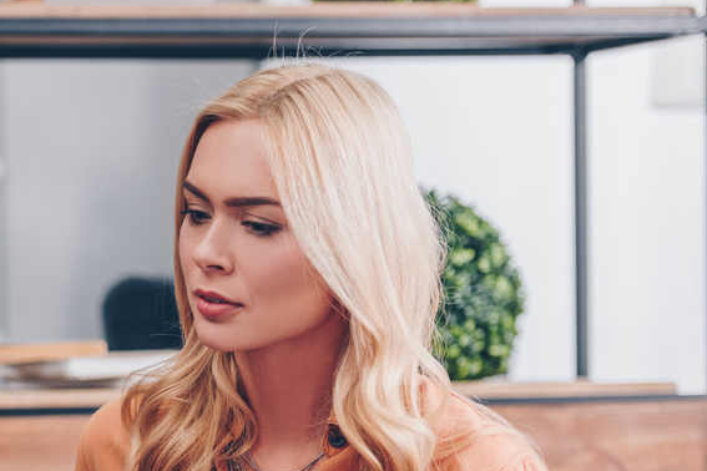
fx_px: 4242
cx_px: -40
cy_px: 485
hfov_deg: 9.4
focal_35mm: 216
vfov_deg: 6.3
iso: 250
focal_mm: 102
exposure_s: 1/200
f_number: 3.2
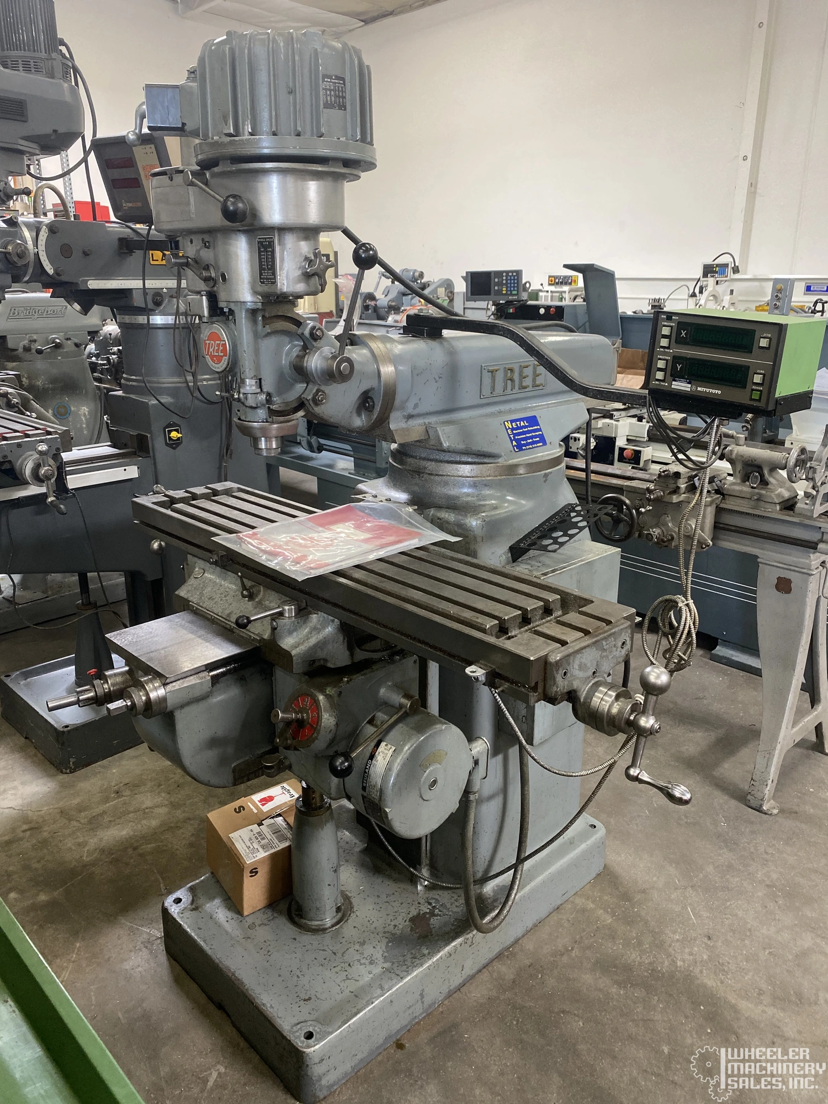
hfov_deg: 53.1
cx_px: 414
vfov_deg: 67.3
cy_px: 552
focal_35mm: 26
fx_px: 829
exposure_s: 1/60
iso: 200
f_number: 1.8
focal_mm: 4.25
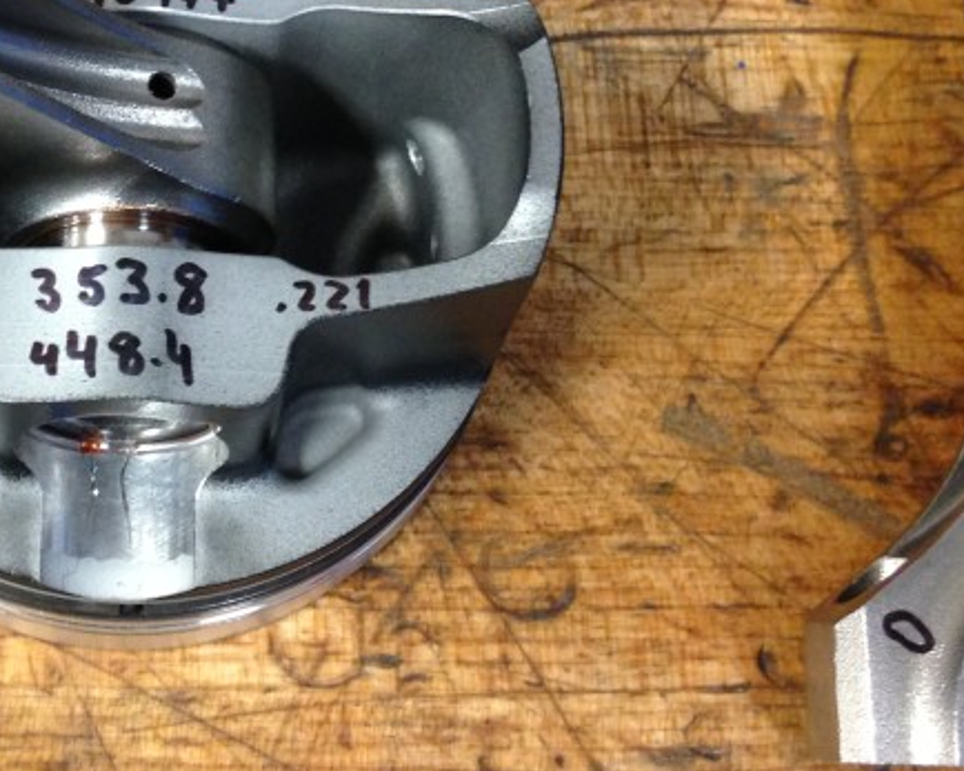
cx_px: 120
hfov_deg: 24.4
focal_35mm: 76
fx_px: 2168
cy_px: 158
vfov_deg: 20.0
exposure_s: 1/20
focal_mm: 4.12
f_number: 2.4
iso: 200
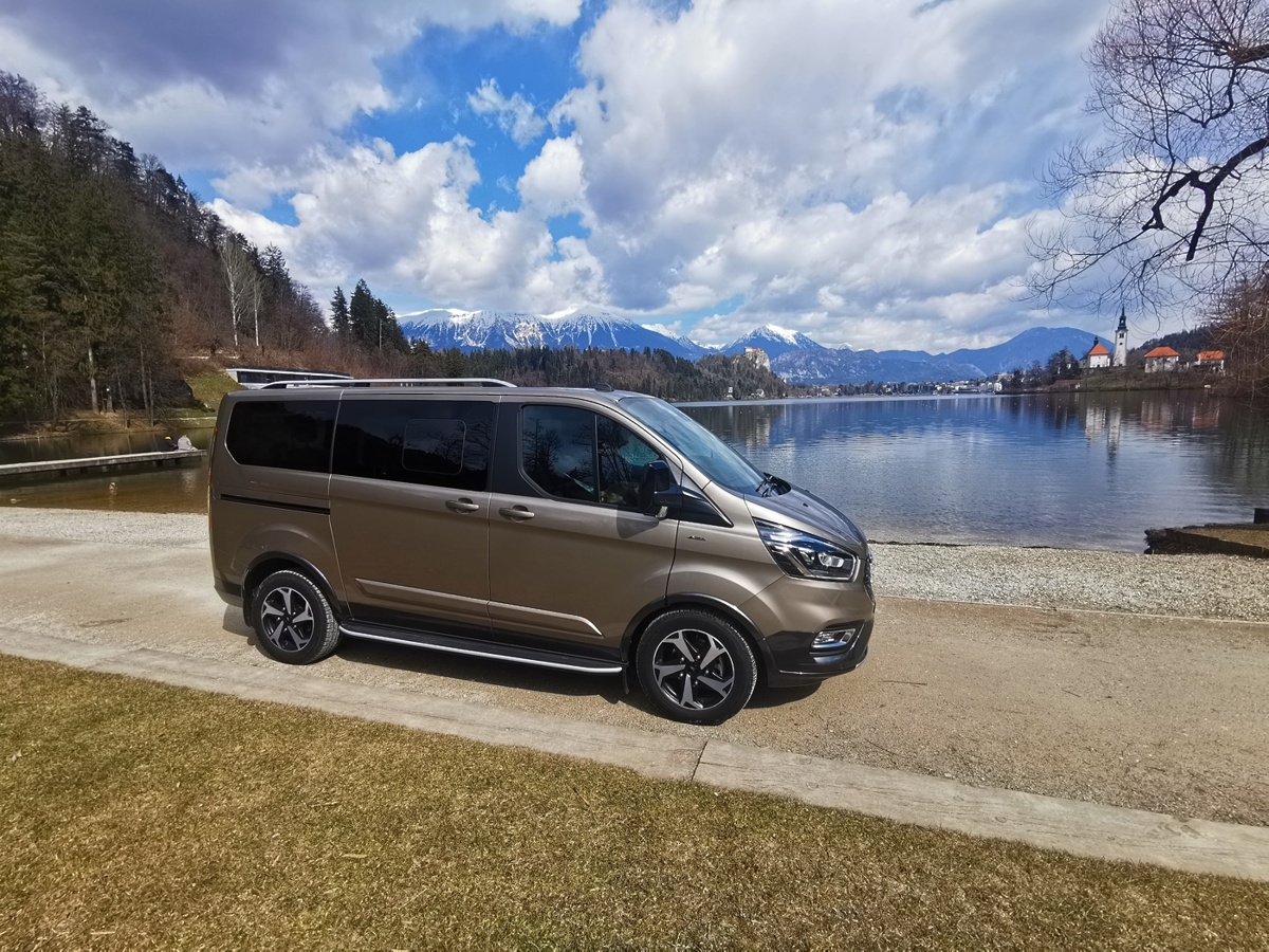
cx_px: 634
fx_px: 587
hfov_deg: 94.5
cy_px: 476
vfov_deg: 78.1
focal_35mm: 16
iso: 50
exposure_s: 1/1163
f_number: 2.2
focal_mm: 2.35
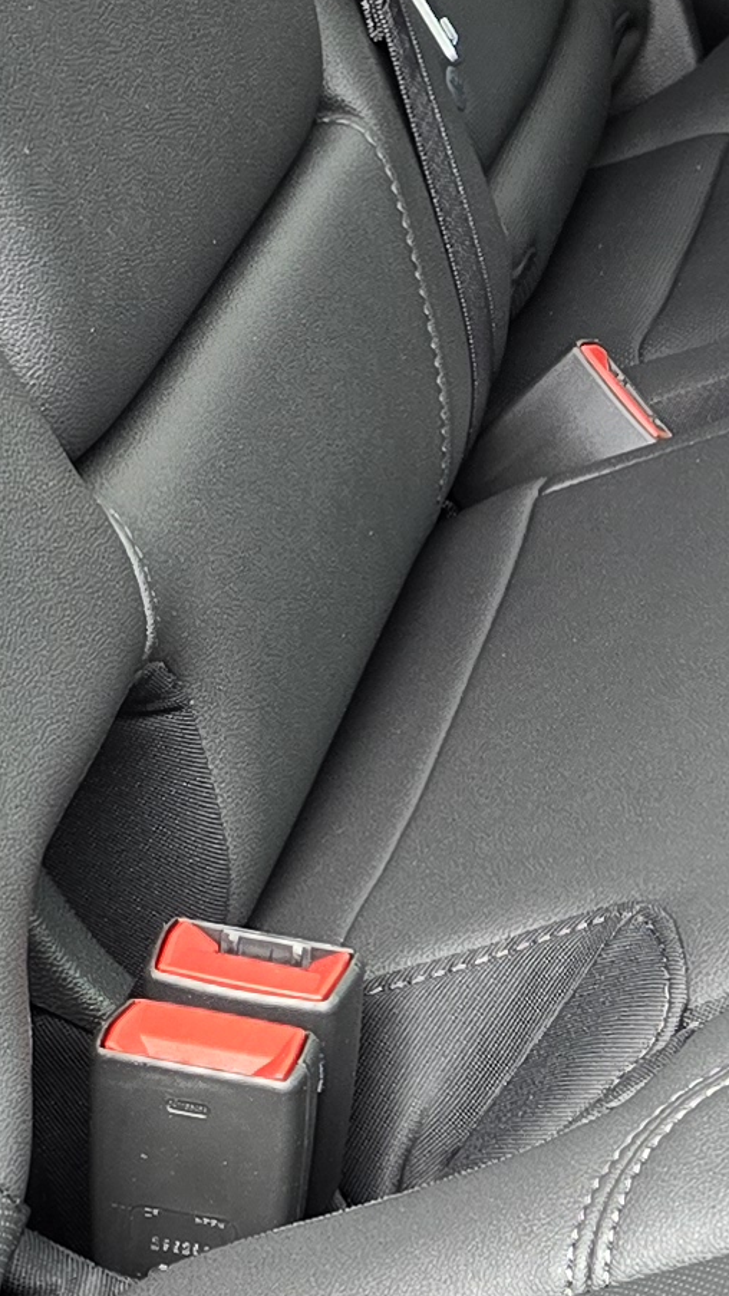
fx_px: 3814
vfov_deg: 19.1
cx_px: 1270
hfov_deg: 10.3
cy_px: 1030
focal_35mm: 111
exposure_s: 1/180
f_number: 1.7
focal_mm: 6.3
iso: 160
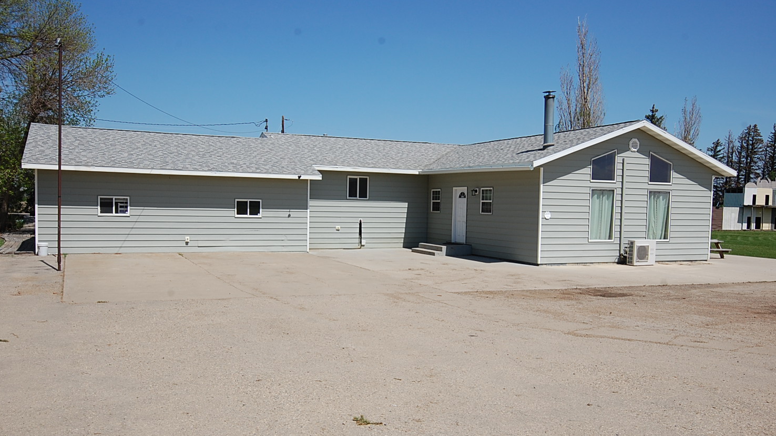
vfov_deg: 36.7
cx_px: 383
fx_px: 658
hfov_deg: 61.0
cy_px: 231
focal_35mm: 32
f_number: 10
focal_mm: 20
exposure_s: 1/400
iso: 200
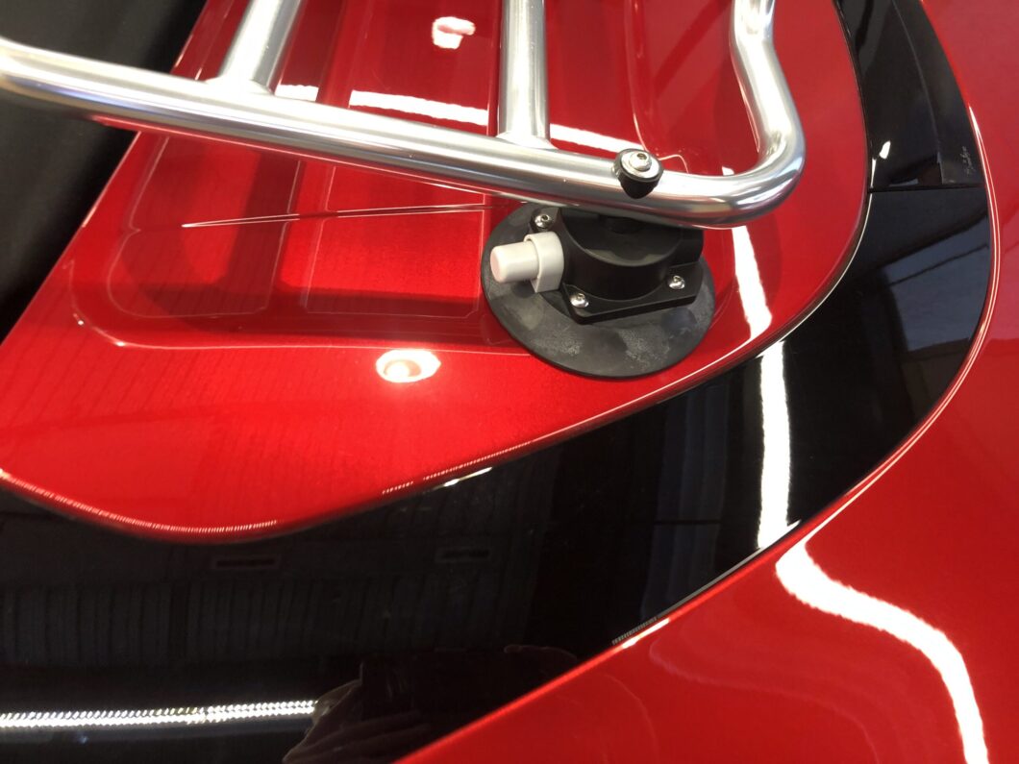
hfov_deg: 63.4
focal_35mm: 28
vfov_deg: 49.7
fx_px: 824
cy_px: 382
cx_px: 510
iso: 32
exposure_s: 1/25
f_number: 1.8
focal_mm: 4
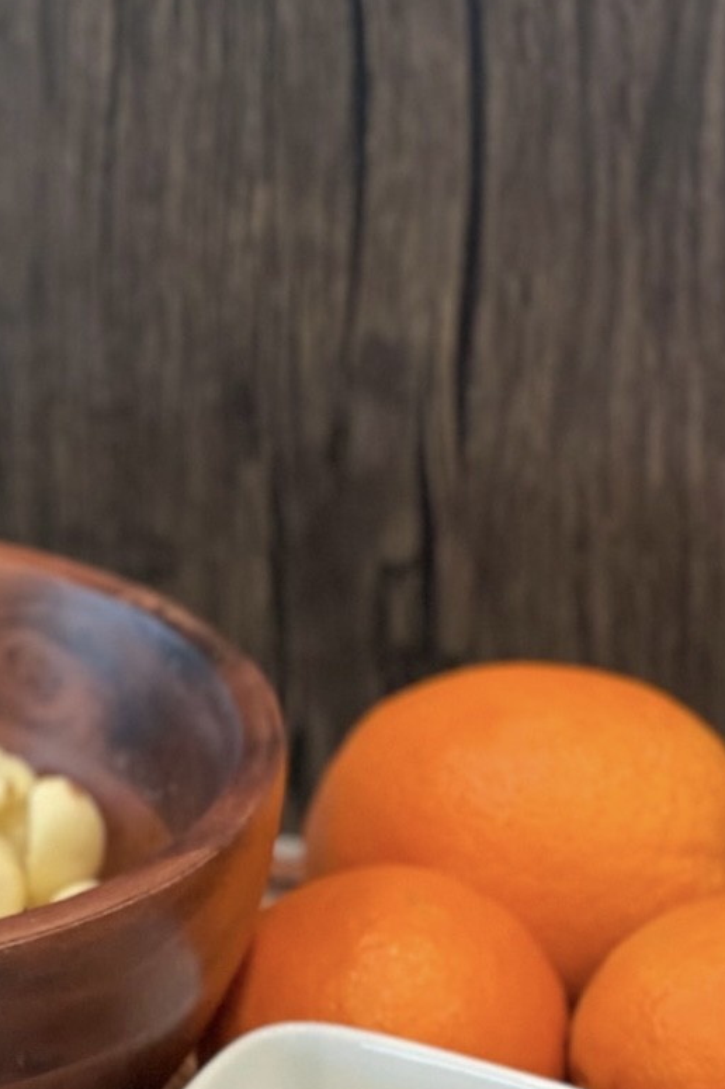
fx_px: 3840
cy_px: 994
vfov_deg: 15.9
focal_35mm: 127
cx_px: -107
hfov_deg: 10.6
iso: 200
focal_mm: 6
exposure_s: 1/40
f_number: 2
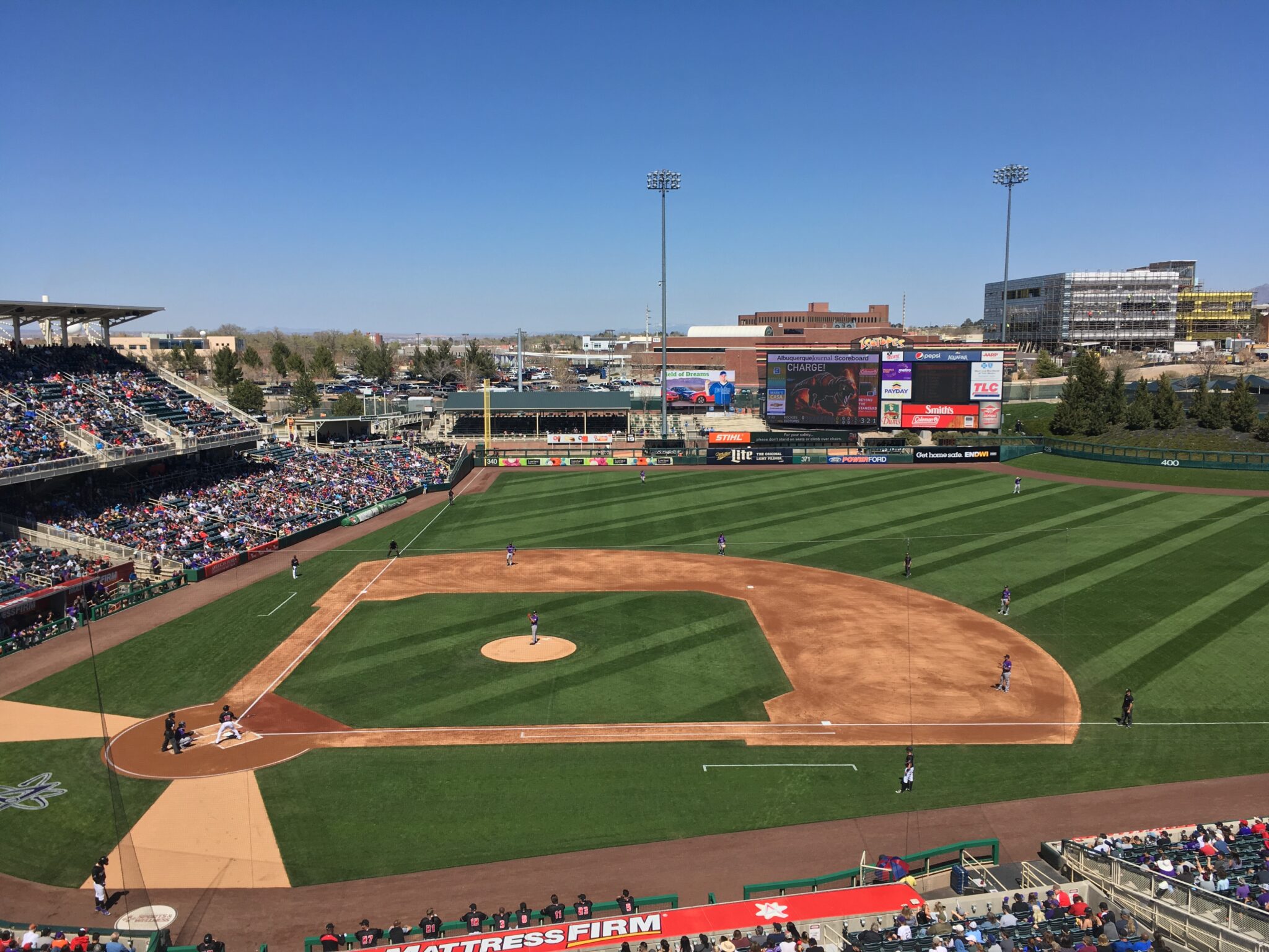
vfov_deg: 48.2
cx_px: 634
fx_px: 1063
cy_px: 476
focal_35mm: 29
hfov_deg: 61.7
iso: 25
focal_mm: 4.15
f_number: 2.2
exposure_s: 1/1672
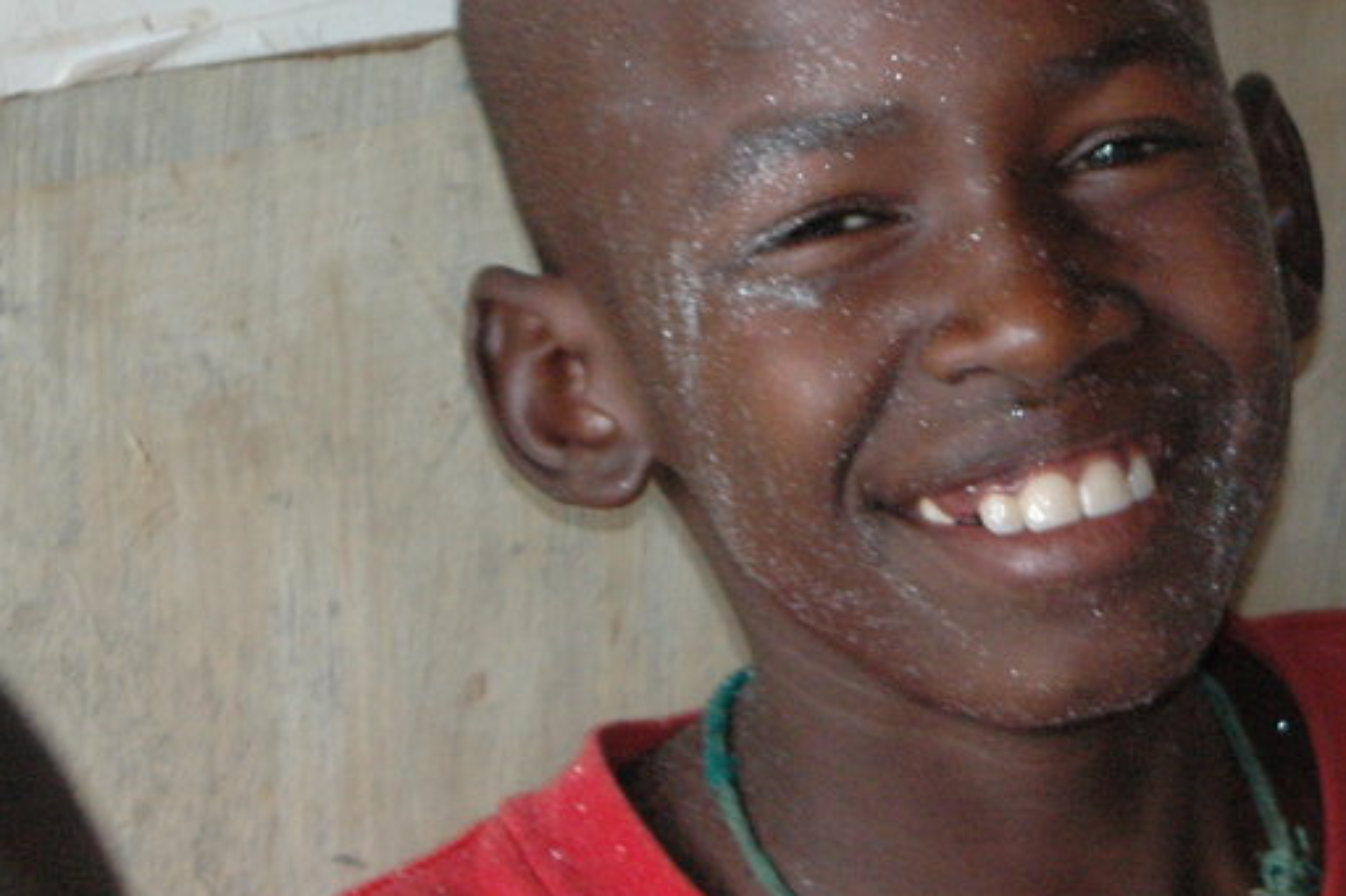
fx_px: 10315
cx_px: 962
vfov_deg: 5.0
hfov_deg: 7.5
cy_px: 159
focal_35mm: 276
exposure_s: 1/60
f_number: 5.6
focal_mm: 92
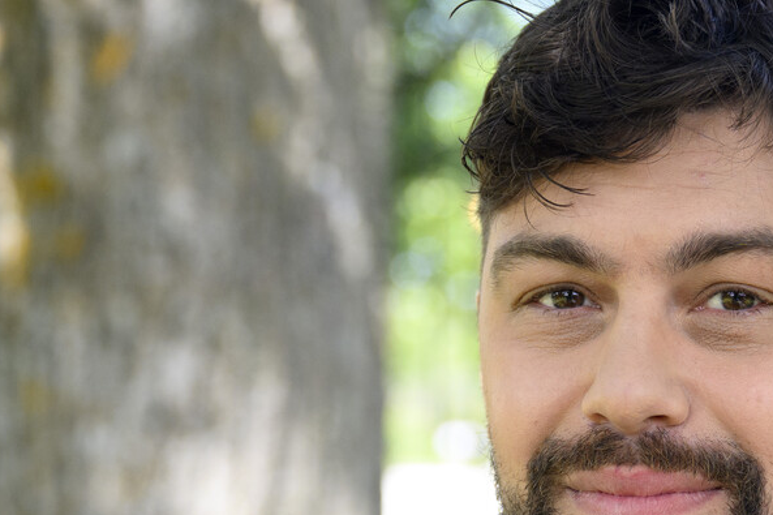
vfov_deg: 9.5
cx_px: 716
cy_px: 518
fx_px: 3069
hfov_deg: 14.2
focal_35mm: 143
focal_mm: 53
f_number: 3.5
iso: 800
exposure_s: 1/1000
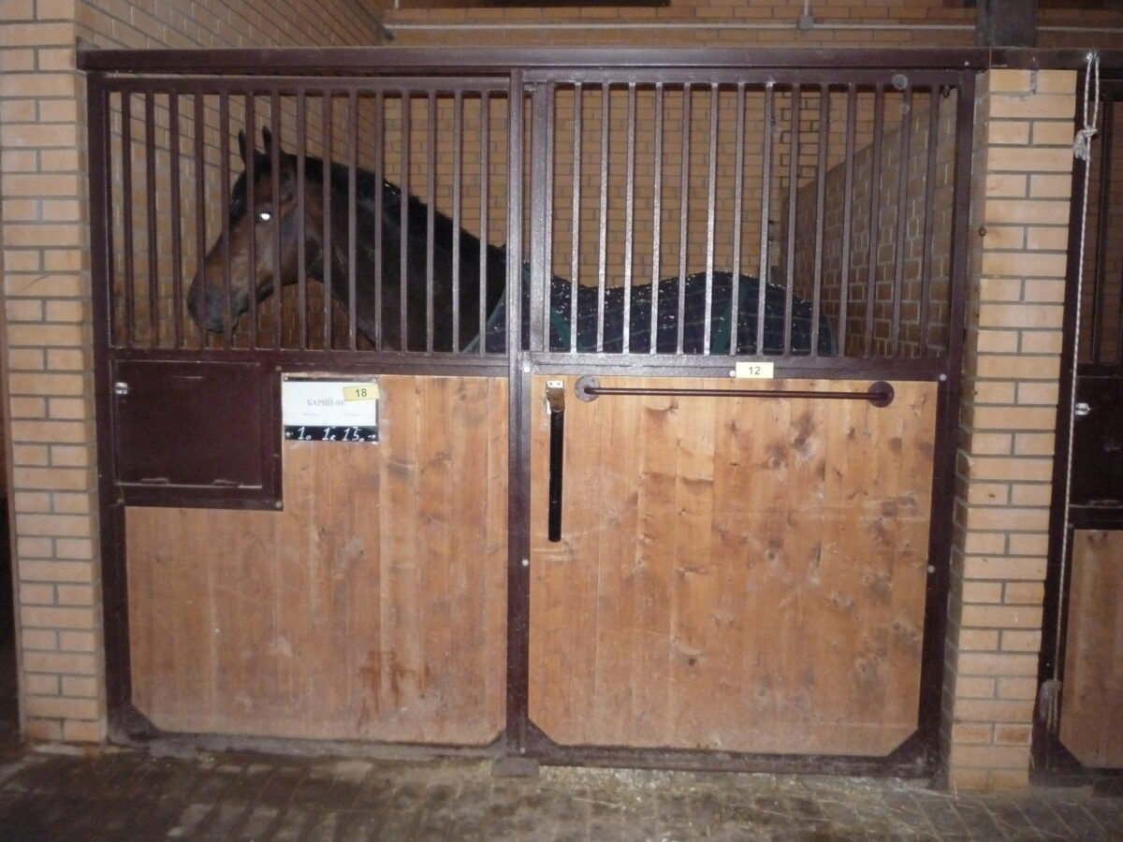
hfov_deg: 56.8
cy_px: 421
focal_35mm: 32
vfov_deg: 44.2
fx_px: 1038
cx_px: 562
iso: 640
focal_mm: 5.2
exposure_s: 1/30
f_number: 3.3
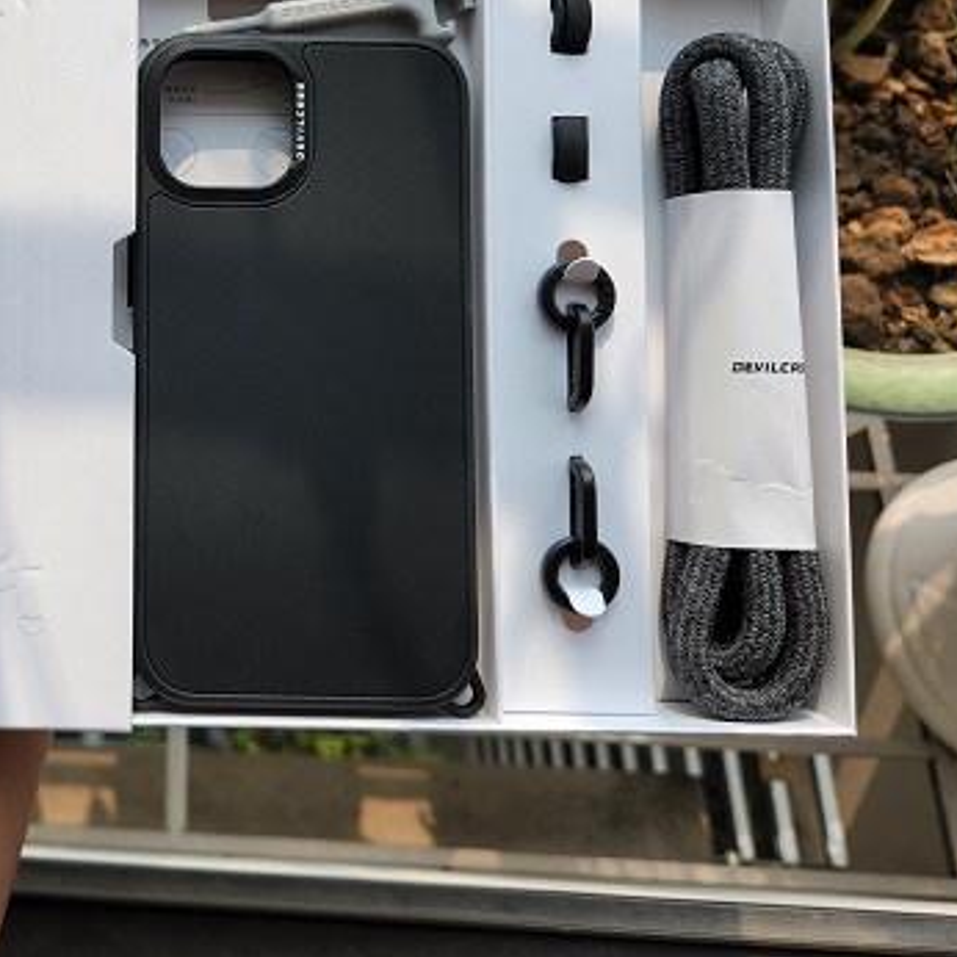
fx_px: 1251
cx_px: 72
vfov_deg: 40.8
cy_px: 257
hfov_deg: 38.6
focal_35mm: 40
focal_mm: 5.4
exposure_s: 1/515
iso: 20
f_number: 1.8
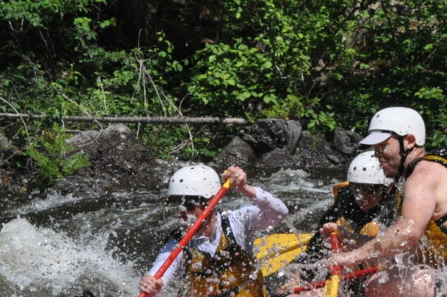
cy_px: 336
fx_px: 4404
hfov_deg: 5.8
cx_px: 529
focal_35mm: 355
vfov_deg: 3.9
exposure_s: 1/1000
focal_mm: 86
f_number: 16
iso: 800
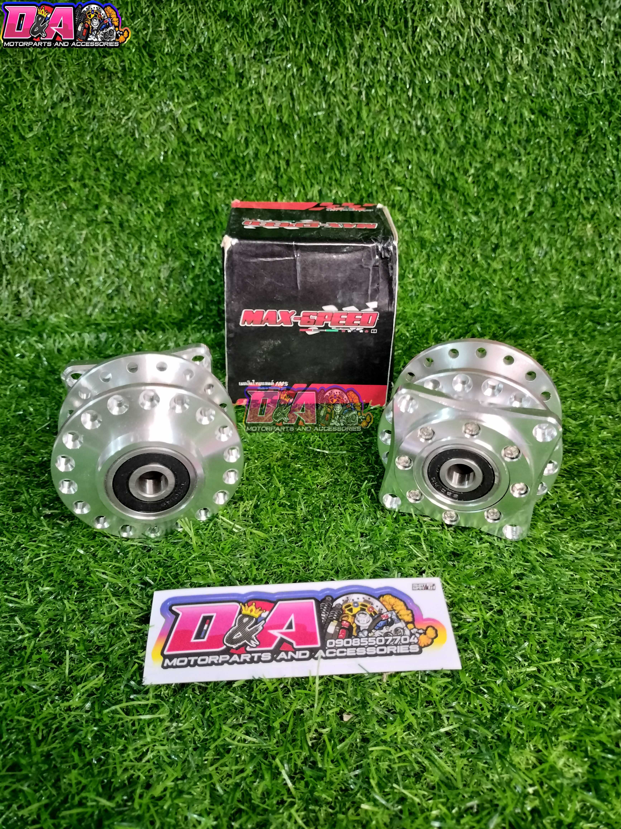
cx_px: 310
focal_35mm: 27
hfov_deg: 51.4
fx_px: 646
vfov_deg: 65.3
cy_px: 414
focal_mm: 4.71
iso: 2199
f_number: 1.7
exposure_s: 1/17
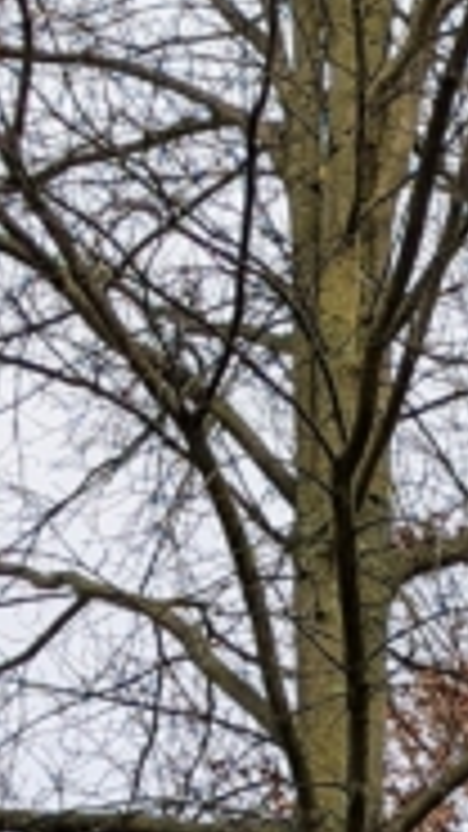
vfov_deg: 13.4
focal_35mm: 145
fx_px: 3200
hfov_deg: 8.3
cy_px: 1466
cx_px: 398
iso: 50
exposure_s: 1/1433
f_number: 1.85
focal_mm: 6.81
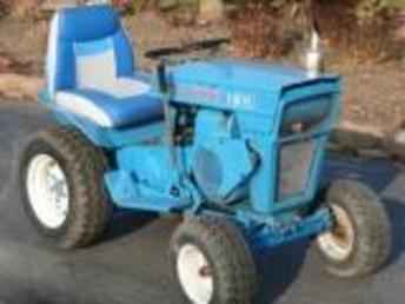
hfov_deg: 23.3
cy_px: 152
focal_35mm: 84
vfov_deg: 17.6
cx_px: 202
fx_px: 983
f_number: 4.7
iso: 100
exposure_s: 1/320
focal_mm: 13.7
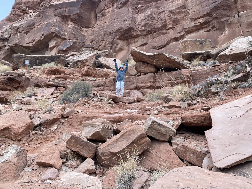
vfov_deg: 53.1
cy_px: 94
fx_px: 189
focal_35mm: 26
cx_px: 126
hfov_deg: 67.3
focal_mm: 4.25
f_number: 1.8
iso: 32
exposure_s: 1/283
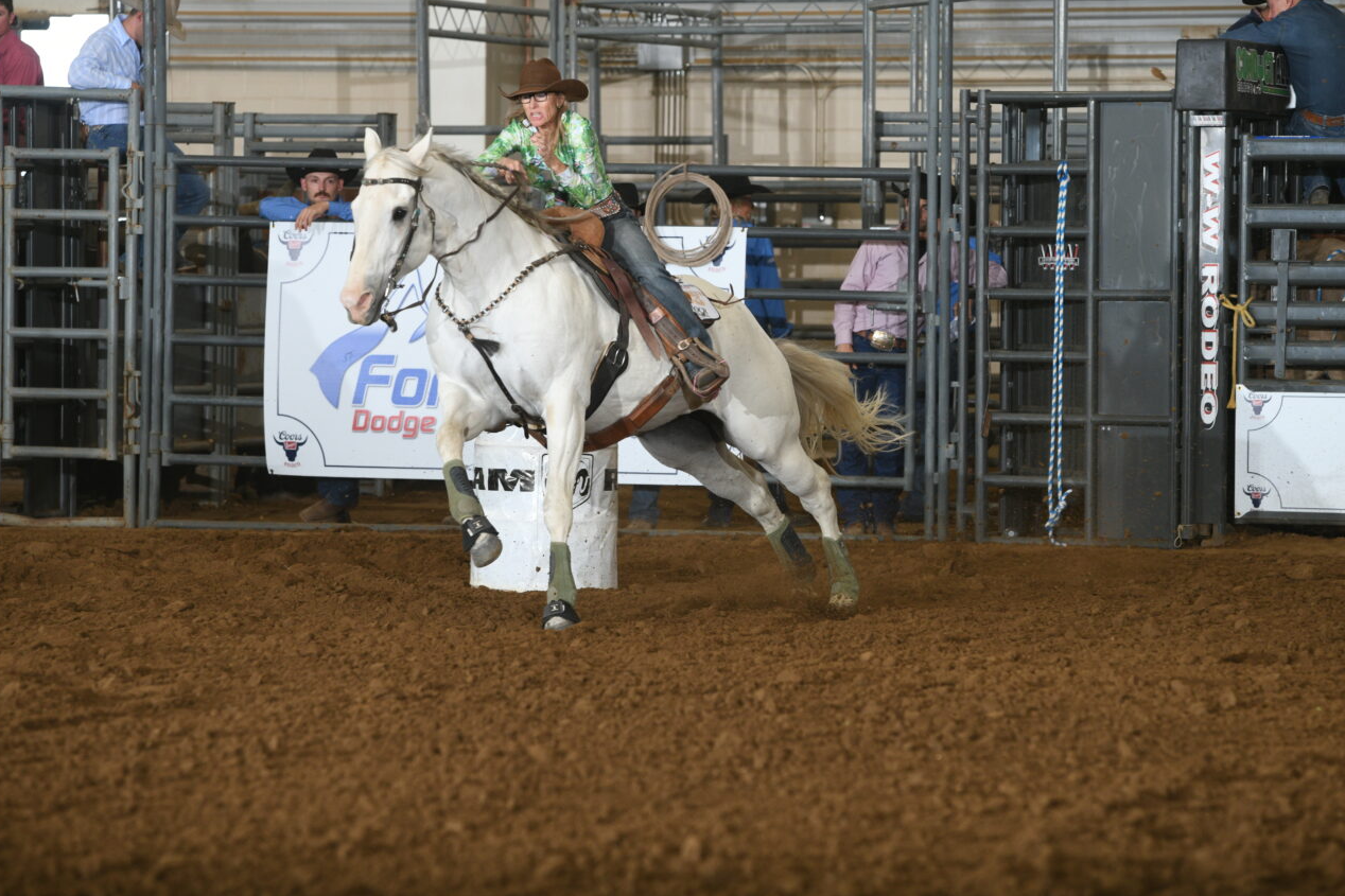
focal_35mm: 212
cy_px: 363
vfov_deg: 6.5
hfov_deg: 9.7
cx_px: 683
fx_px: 7919
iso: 640
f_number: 4.5
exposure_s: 1/250
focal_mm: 175
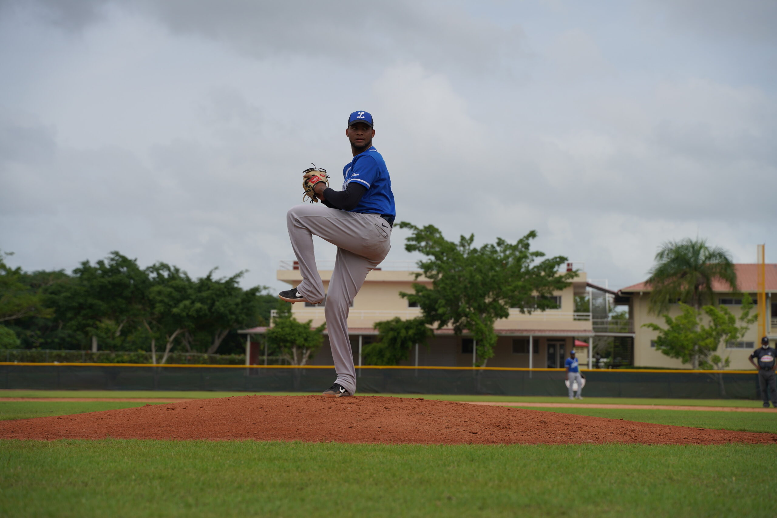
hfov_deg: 27.0
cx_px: 388
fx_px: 1619
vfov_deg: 18.2
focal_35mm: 75
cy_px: 259
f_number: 5
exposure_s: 1/1000
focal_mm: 75
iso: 100
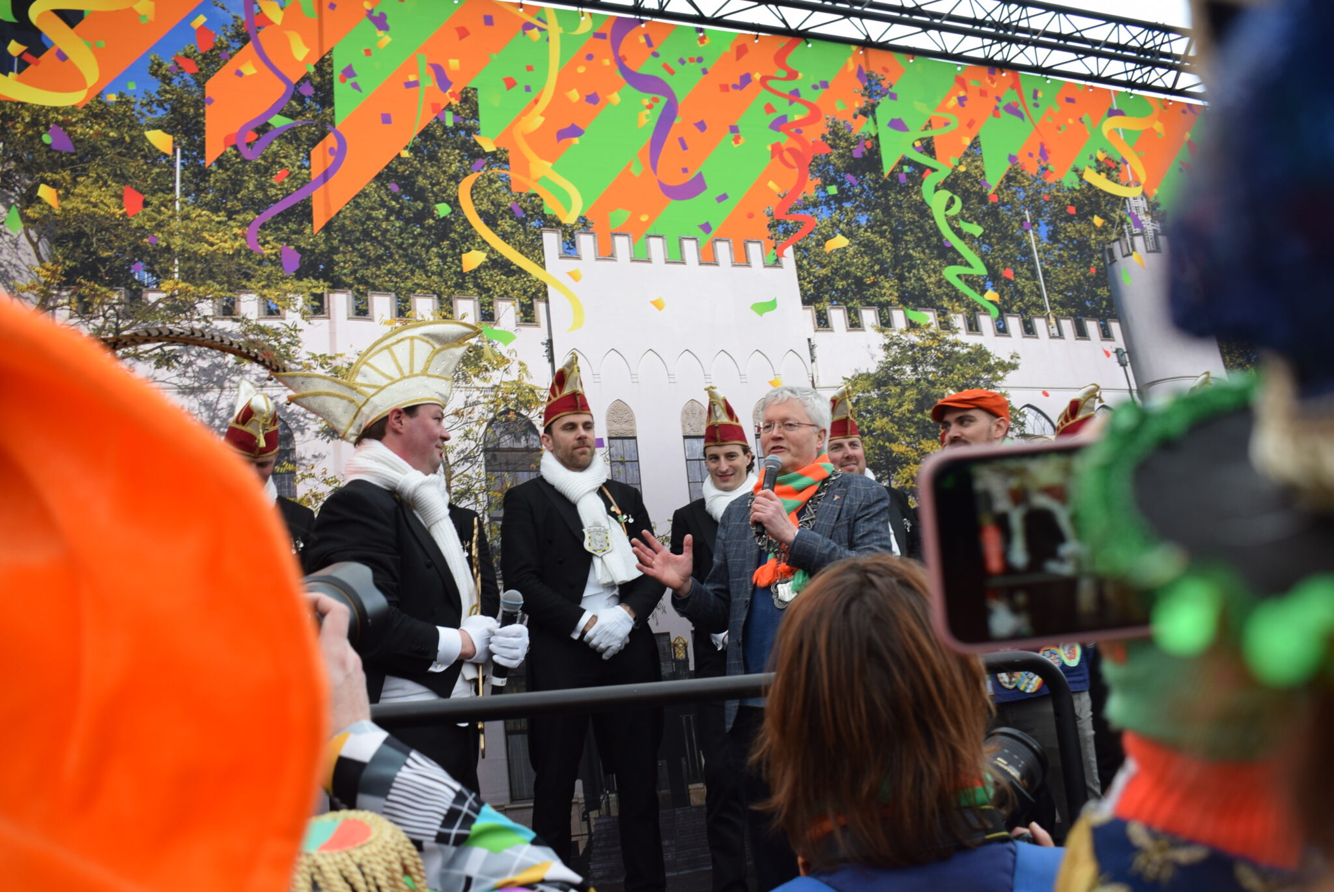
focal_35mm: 33
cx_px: 667
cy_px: 446
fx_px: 1224
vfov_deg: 40.0
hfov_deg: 57.2
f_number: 5
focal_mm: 22
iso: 400
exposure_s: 1/100
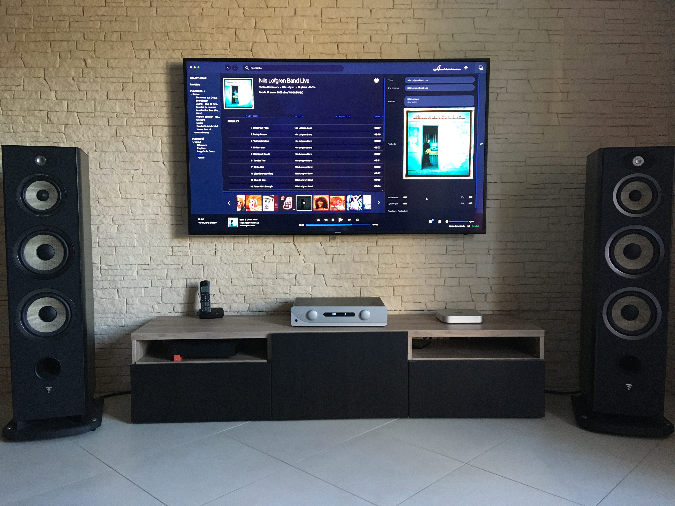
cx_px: 338
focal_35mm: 29
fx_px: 565
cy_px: 253
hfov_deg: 61.7
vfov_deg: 48.2
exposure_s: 1/25
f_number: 2.2
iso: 200
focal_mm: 4.15
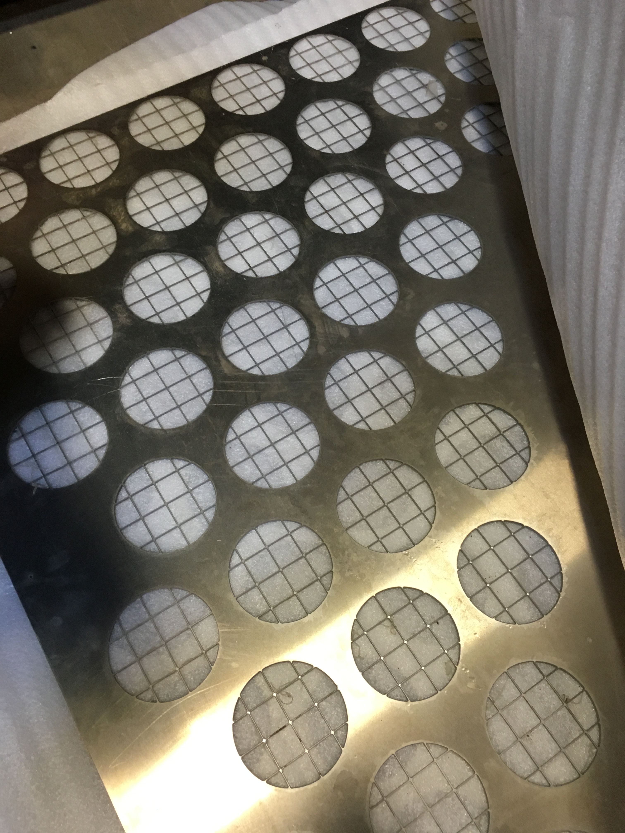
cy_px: 416
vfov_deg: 61.7
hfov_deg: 48.2
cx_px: 312
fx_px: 698
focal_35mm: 29
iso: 100
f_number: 2.2
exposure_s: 1/30
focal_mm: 4.15
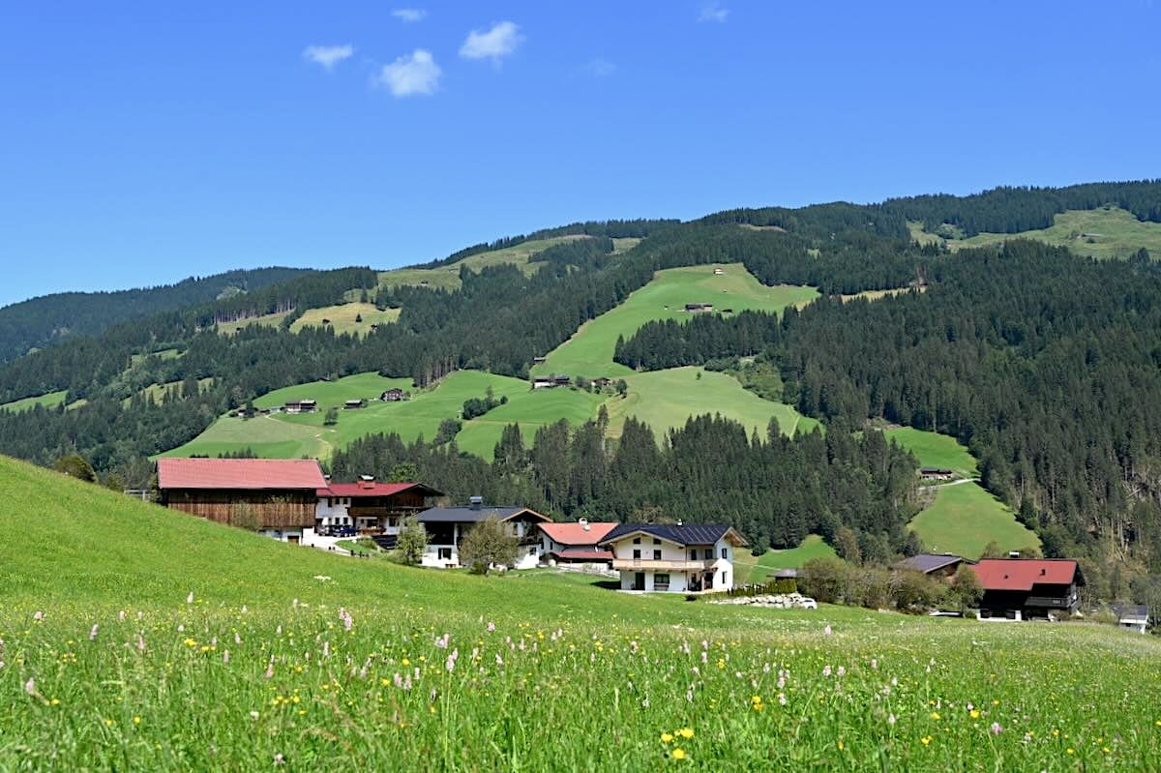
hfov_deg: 56.5
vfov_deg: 39.4
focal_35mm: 34
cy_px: 386
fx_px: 1080
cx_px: 580
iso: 100
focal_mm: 33.5
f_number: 8
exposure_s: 1/250
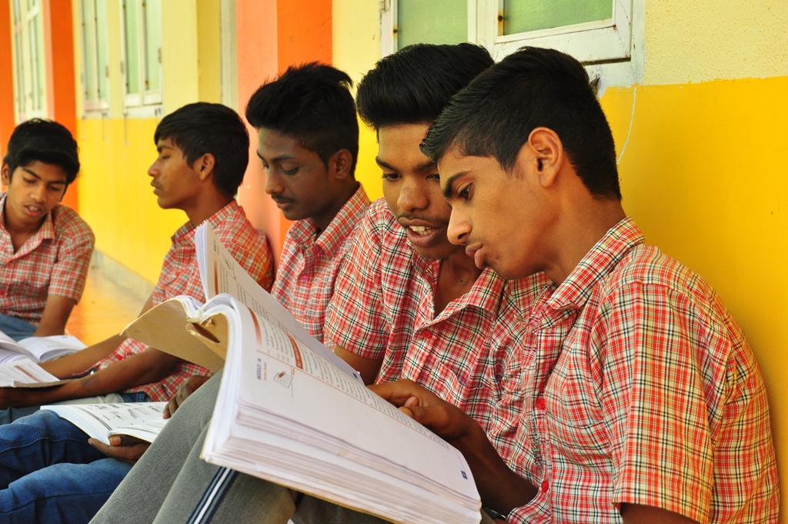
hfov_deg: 28.1
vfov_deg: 18.9
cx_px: 394
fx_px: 1574
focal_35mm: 72
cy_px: 262
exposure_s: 1/125
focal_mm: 48
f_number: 8
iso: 1000
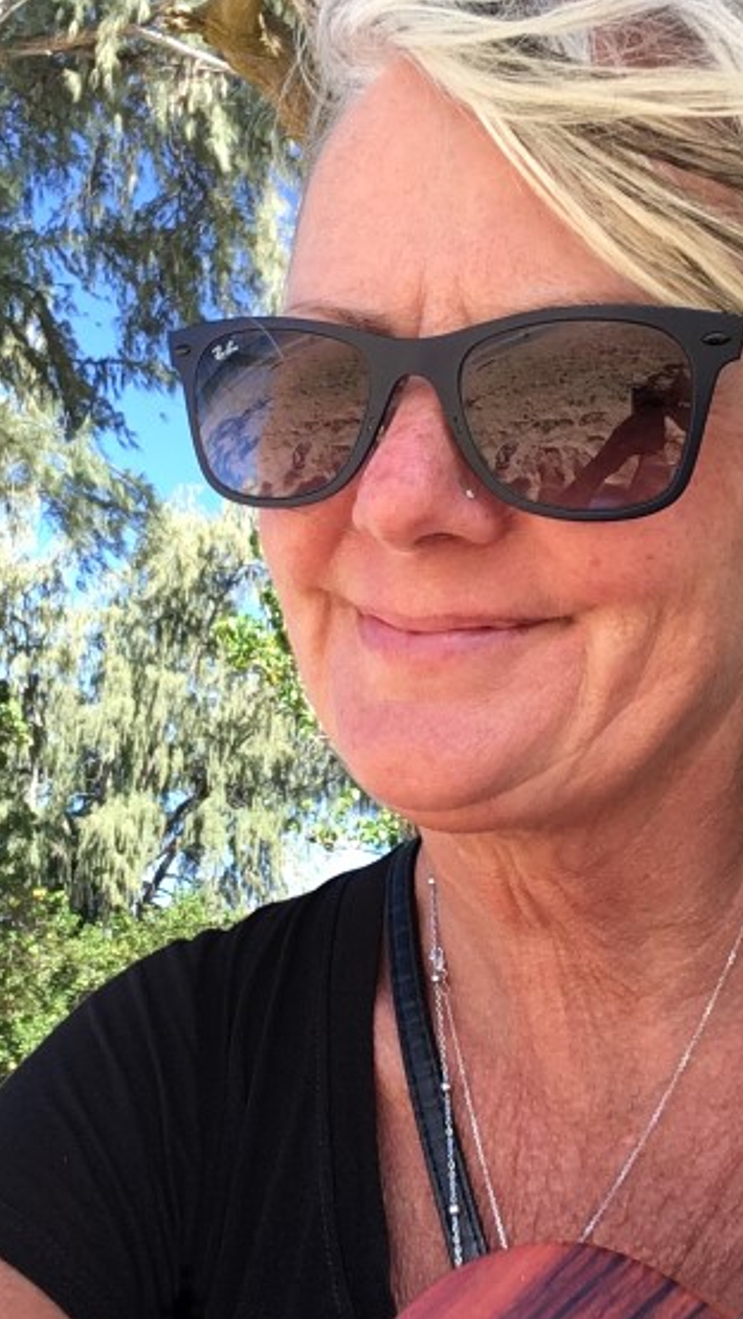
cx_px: 376
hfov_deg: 30.5
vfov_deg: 51.6
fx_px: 1365
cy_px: 617
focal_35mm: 39
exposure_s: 1/402
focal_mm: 2.15
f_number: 2.4
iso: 50
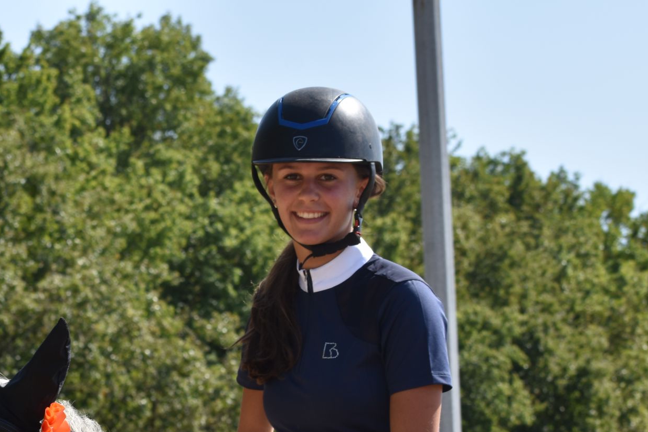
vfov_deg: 6.7
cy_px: 418
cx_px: 125
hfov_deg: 10.1
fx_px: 3673
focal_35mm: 204
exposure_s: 1/200
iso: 100
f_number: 10
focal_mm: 70
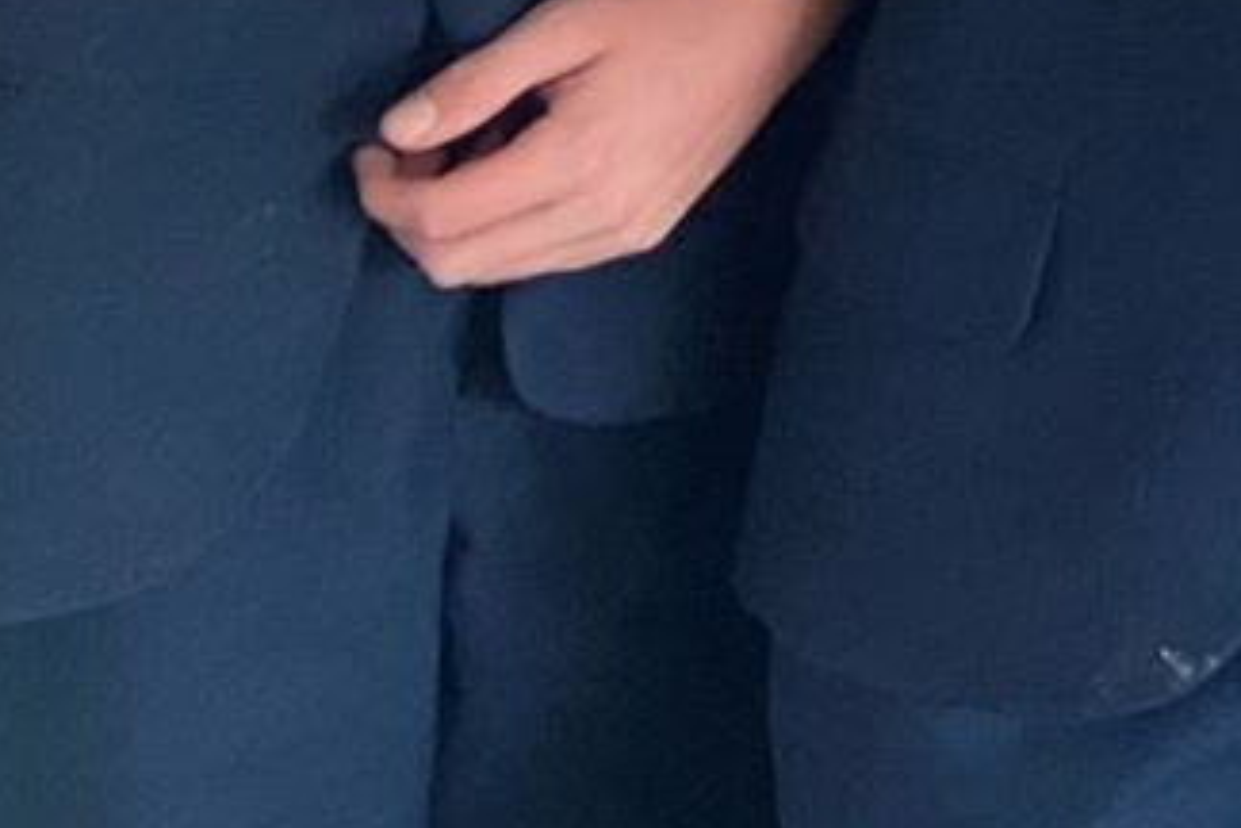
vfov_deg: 8.2
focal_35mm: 150
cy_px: -1392
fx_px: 5170
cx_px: 2788
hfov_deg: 11.7
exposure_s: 1/50
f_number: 1.8
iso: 100
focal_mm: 4.25
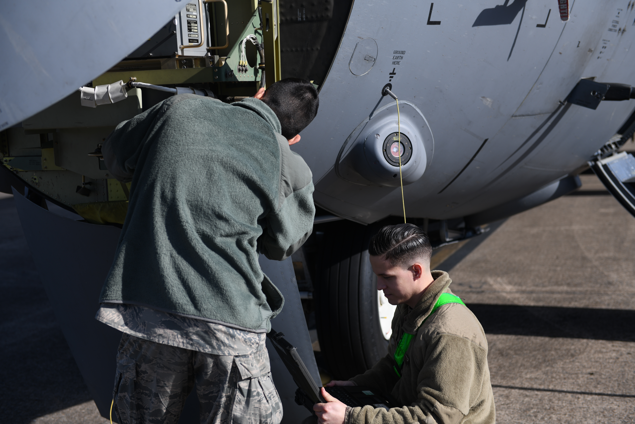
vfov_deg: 24.2
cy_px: 212
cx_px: 318
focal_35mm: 56
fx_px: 988
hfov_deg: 35.6
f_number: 3.5
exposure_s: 1/1250
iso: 100
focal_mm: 56
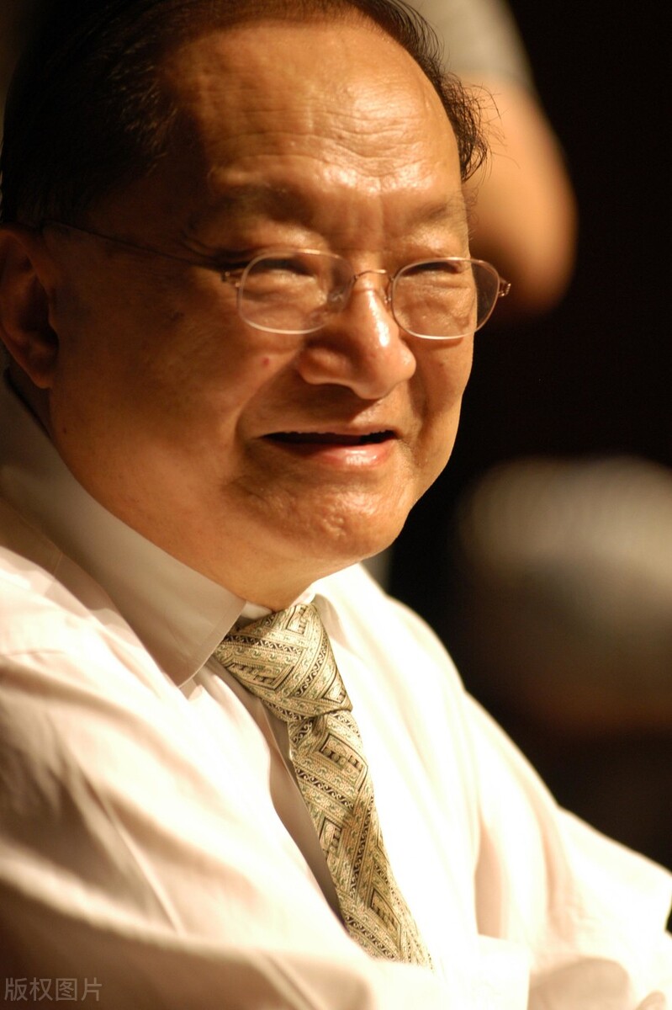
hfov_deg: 4.6
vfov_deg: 6.9
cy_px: 505
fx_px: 8407
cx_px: 336
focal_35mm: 300
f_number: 3.5
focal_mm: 200
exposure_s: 1/80
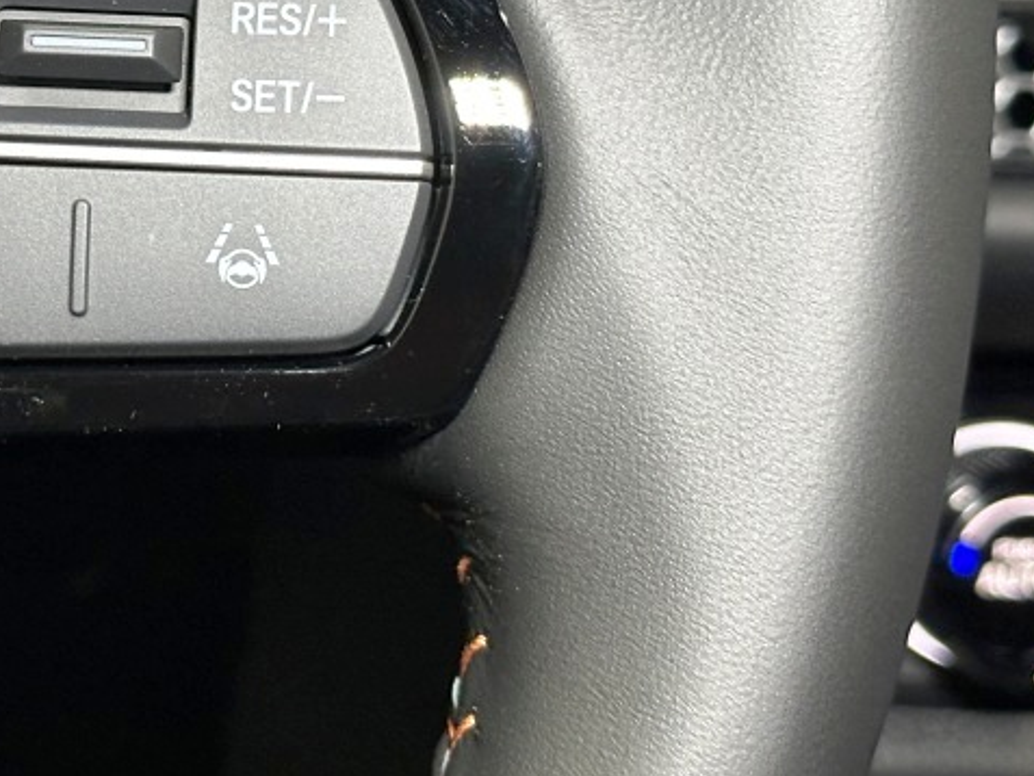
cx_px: 128
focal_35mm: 103
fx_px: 3077
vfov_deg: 14.2
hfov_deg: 18.8
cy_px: 87
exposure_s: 1/40
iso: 400
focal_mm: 6.86
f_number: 1.78
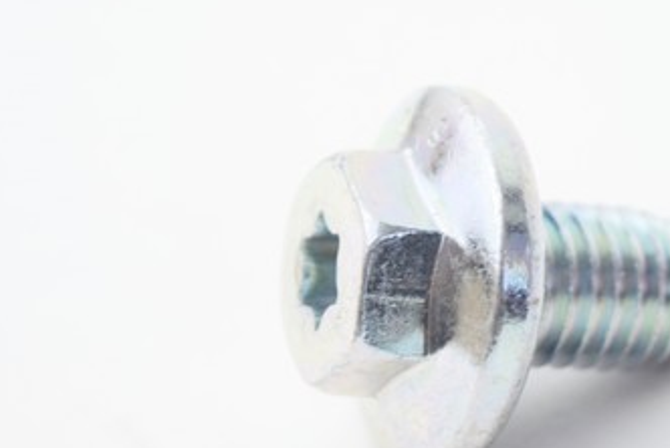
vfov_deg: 8.6
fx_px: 2961
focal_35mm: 159
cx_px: 509
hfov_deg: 12.9
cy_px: 277
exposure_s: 1/60
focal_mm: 55
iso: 1600
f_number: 5.6
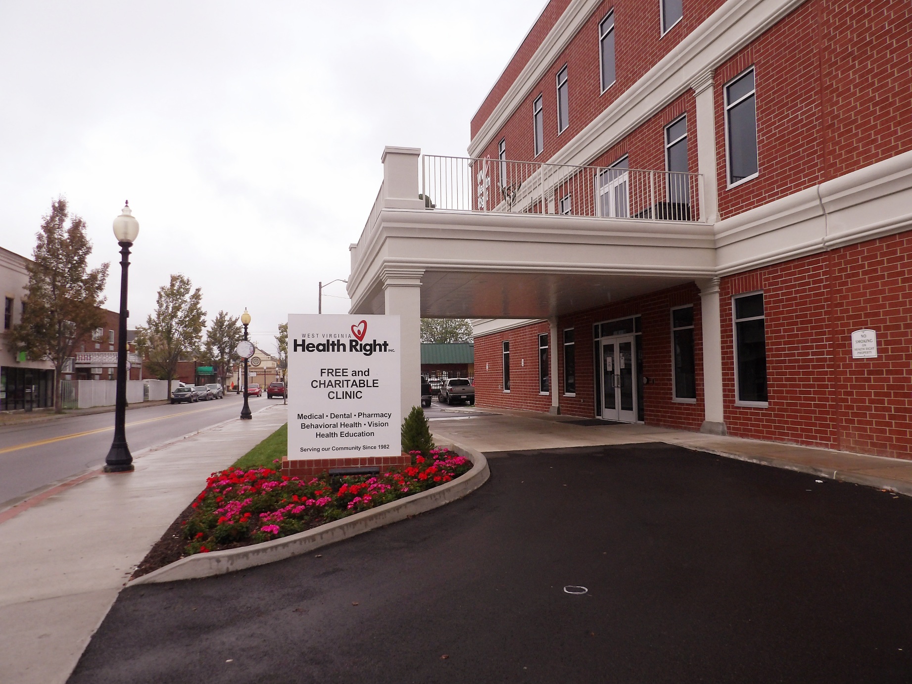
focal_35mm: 24
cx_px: 456
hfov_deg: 71.6
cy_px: 342
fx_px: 632
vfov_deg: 56.8
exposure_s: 1/625
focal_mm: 4.3
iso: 100
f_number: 3.2
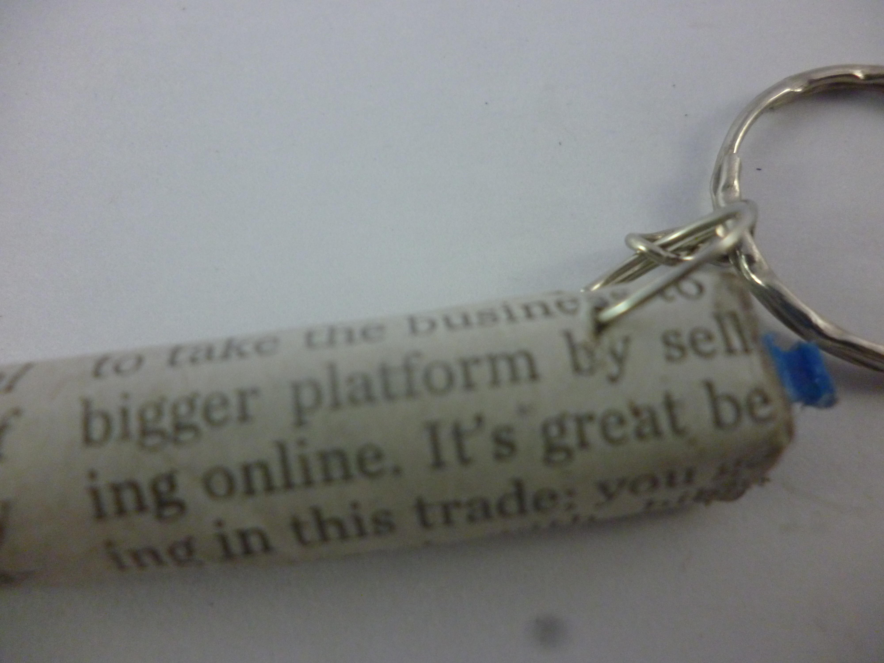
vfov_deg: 49.7
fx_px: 715
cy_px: 332
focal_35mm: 28
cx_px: 442
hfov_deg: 63.4
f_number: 3.1
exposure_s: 1/50
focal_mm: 5
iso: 400
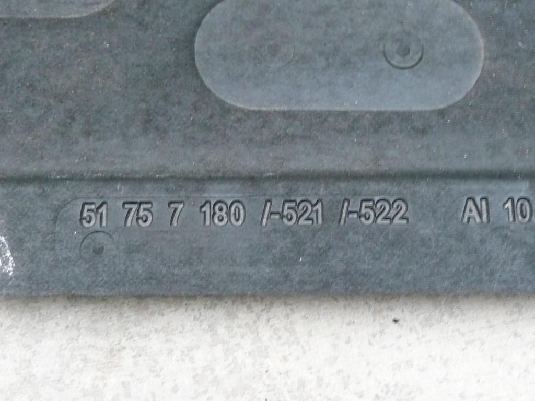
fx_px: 773
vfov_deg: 29.1
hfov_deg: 38.2
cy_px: 200
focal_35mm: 50
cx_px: 268
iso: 400
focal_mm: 5
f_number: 3.4
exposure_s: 1/10
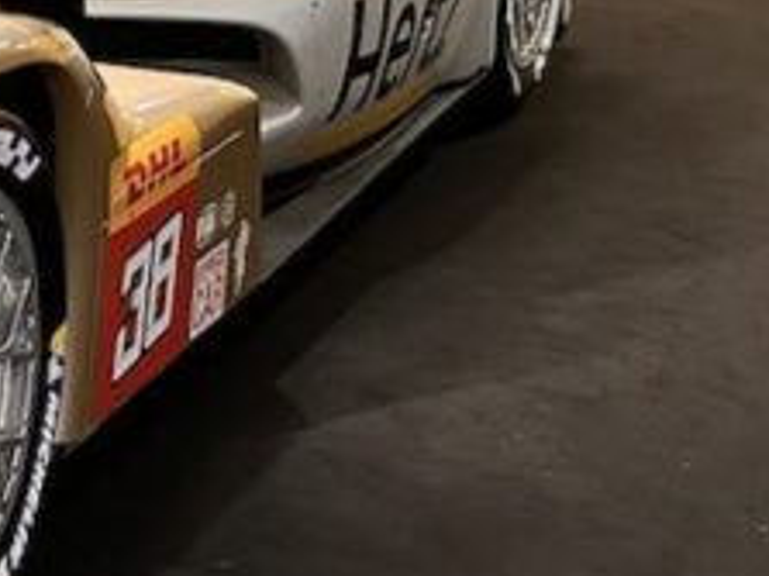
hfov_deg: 15.2
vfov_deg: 12.7
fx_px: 2442
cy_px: -312
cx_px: -662
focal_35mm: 110
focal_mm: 6.86
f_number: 1.78
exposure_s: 1/100
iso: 160
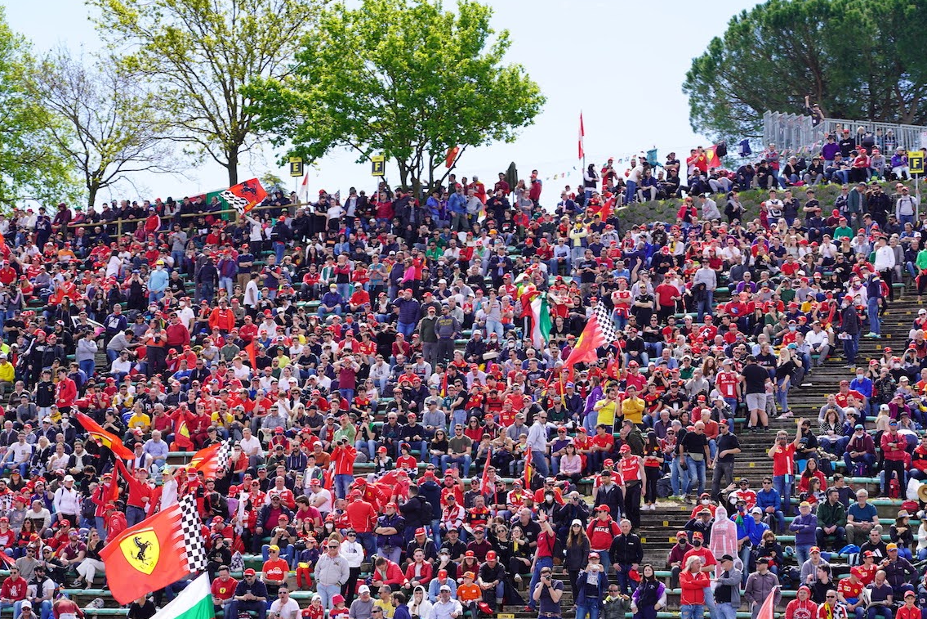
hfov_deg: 18.4
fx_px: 2858
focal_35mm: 111
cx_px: 460
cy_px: 322
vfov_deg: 12.3
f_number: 6.3
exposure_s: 1/200
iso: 100
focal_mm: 105
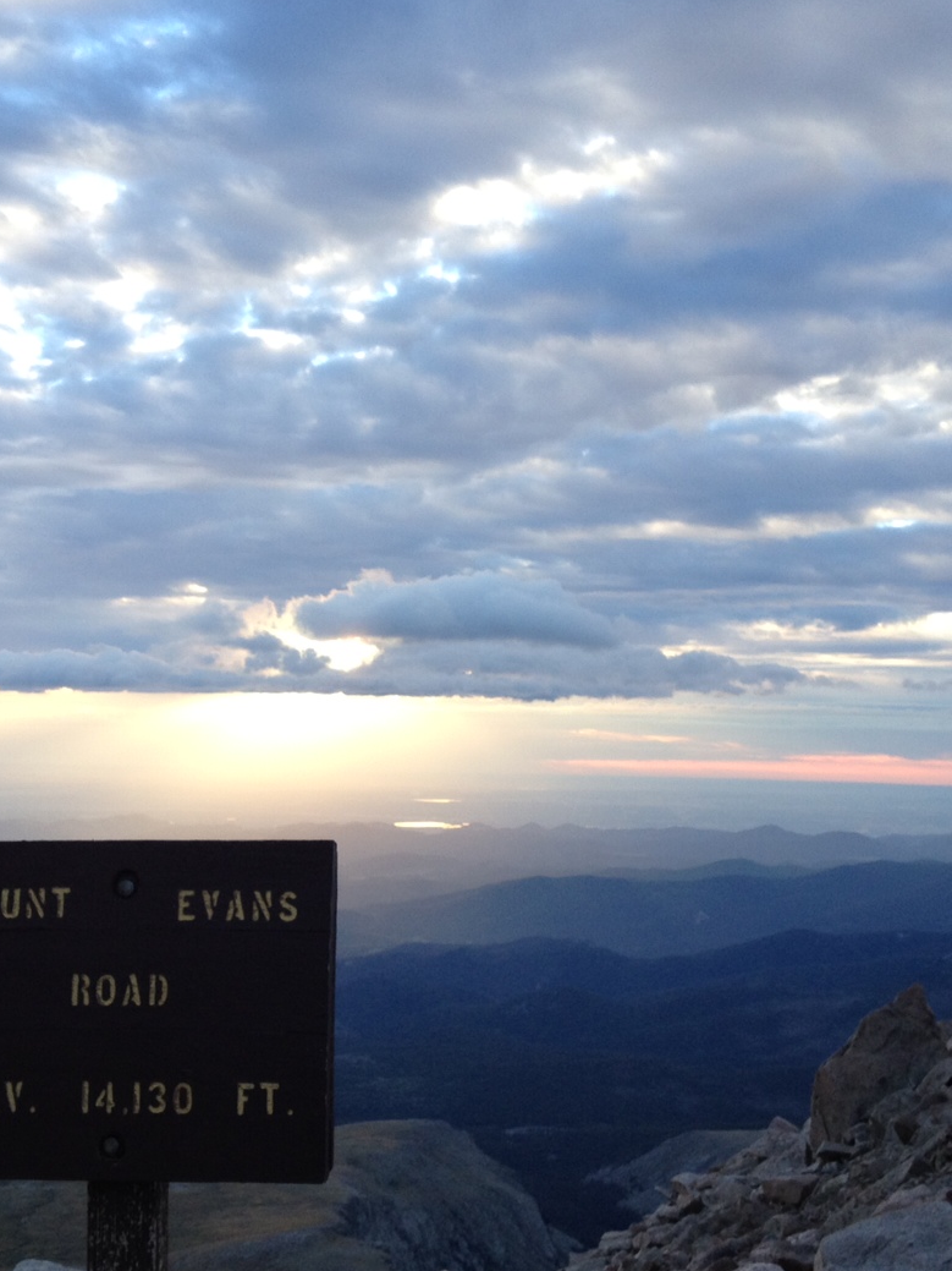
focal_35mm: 55
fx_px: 2017
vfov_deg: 34.9
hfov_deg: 26.5
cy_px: 698
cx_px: 405
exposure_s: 1/120
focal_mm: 4.28
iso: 64
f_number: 2.4
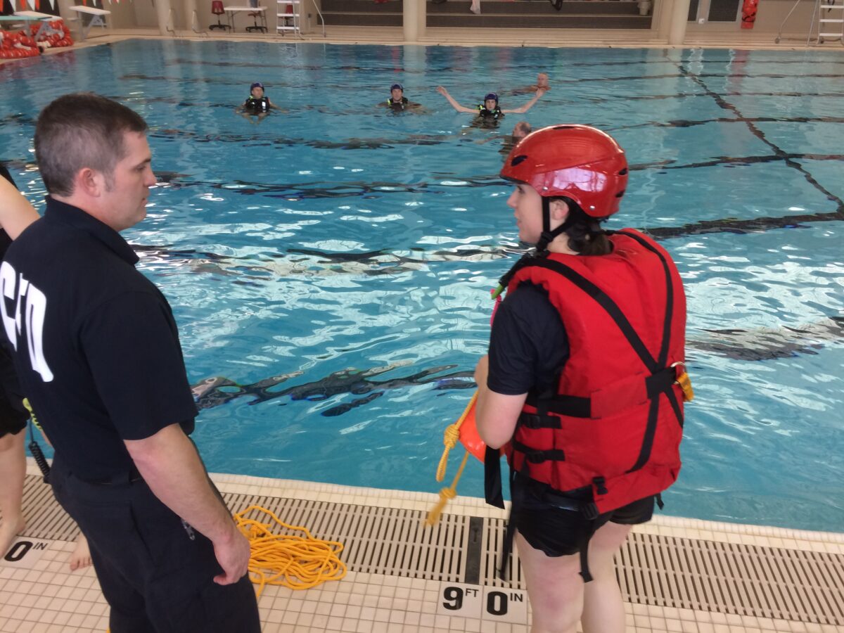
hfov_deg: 61.7
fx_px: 707
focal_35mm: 29
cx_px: 422
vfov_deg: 48.2
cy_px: 316
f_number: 2.2
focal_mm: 4.15
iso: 50
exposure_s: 1/30
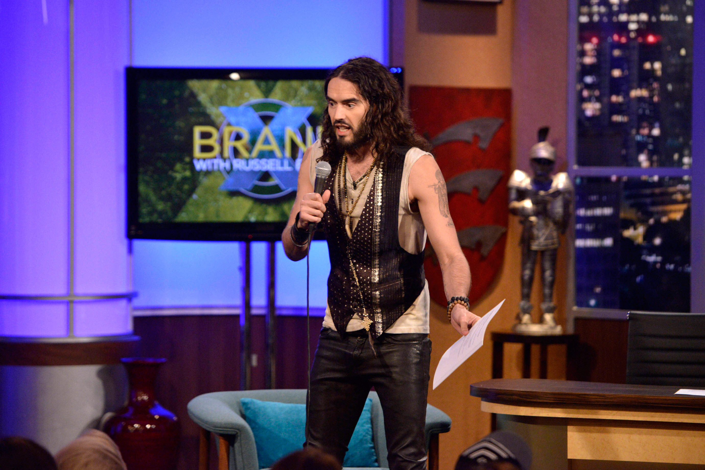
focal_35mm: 160
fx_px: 3133
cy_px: 235
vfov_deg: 8.6
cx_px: 352
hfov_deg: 12.8
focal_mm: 160
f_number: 4
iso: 4000
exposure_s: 1/200
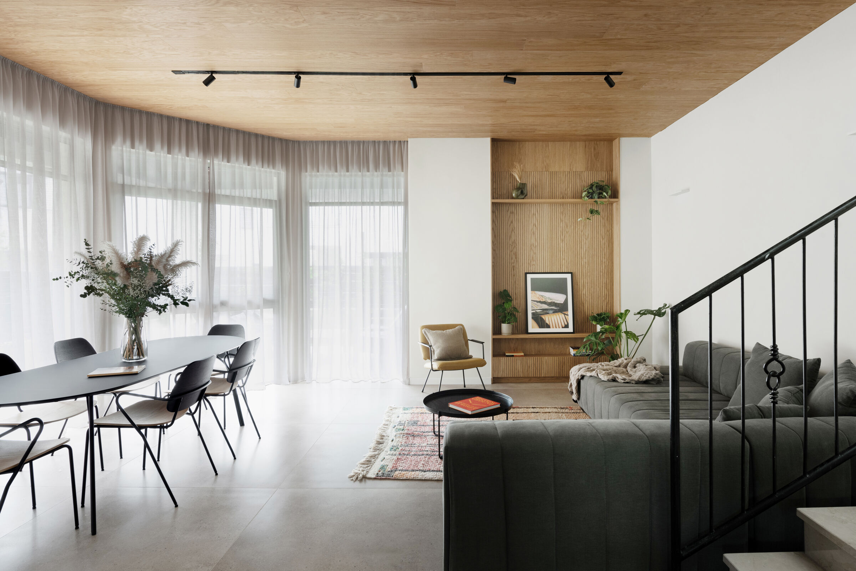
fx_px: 428
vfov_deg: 67.4
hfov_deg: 90.0
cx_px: 428
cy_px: 286
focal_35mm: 18
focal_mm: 18
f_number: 11
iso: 200
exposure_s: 1.3
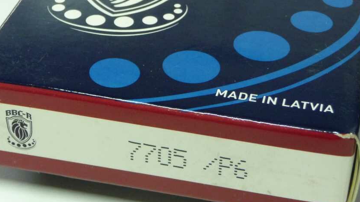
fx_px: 916
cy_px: 74
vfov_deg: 12.6
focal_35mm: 96
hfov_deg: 22.2
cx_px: 180
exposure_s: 1/40
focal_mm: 11.3
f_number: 4.5
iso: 320
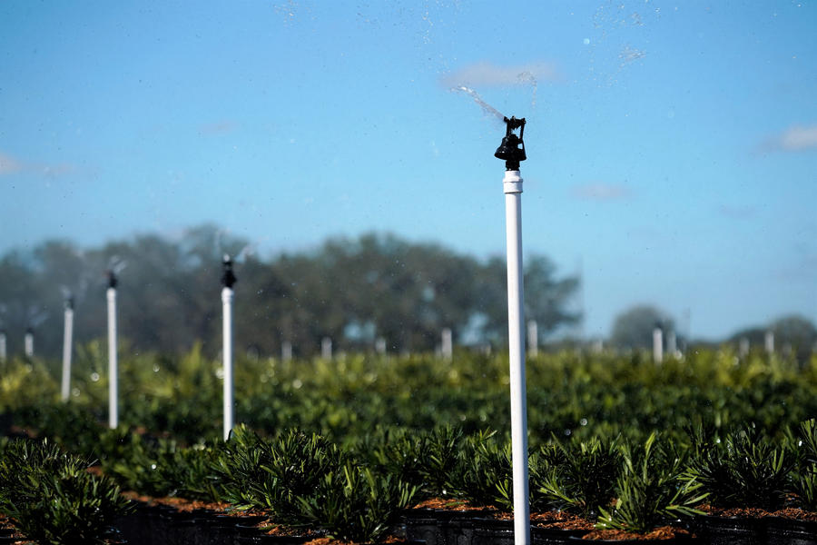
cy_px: 272
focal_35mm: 138
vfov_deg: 9.9
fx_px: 3132
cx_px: 408
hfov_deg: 14.9
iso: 640
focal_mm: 138
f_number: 5
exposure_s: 1/2000
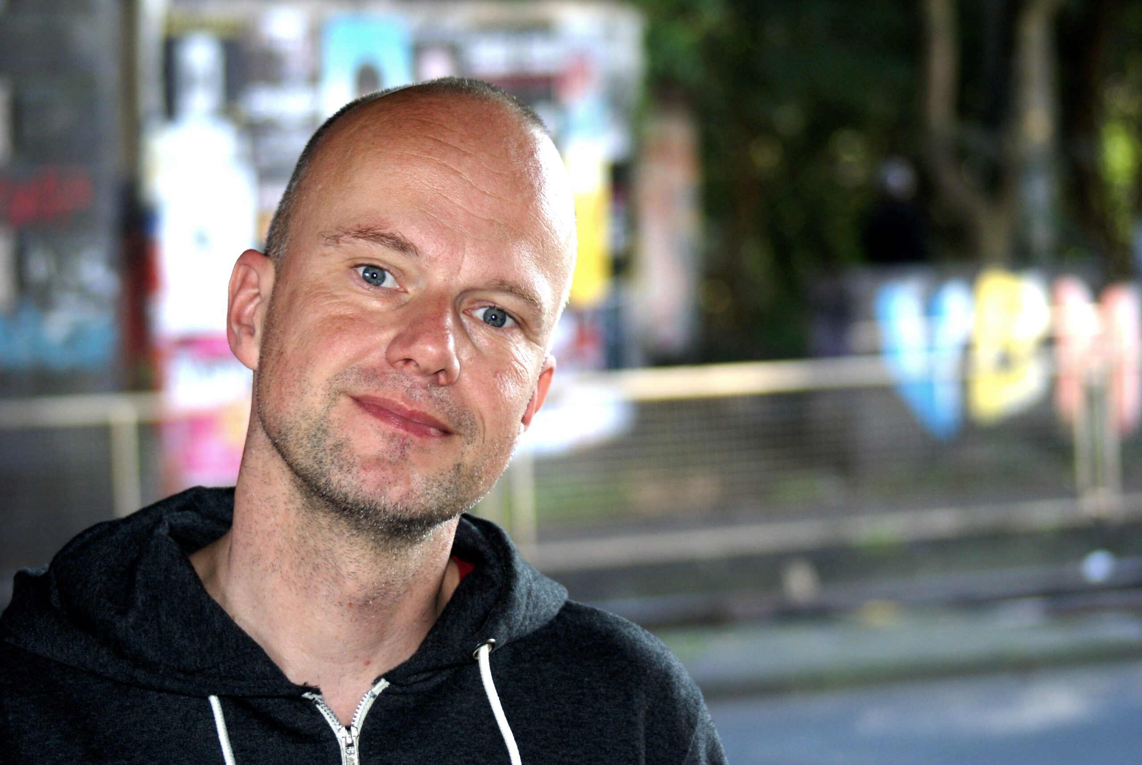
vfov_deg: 12.2
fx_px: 3573
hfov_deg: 18.2
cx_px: 571
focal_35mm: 112
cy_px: 382
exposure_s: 1/160
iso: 320
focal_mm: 75
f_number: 4.5
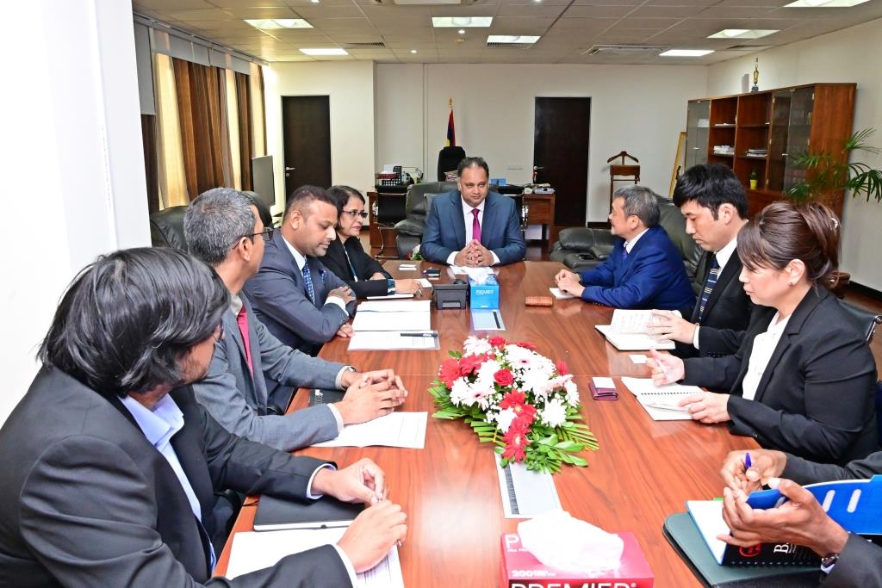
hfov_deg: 73.7
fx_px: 588
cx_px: 441
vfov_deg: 53.1
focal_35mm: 24
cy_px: 294
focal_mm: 24
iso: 8000
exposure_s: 1/160
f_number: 11
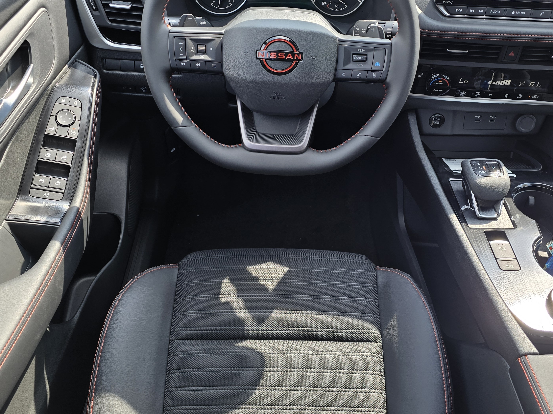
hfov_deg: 55.3
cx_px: 285
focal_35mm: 33
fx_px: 527
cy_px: 179
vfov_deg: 42.8
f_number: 1.7
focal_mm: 6.3
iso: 20
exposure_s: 1/180
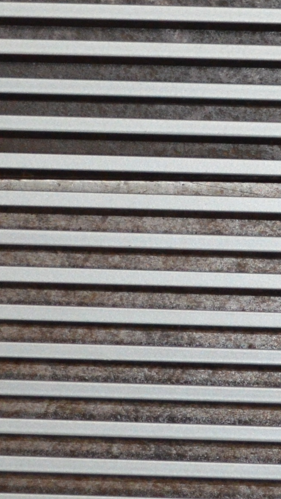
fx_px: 2796
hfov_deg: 5.7
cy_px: 194
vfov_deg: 10.2
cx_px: 288
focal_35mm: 211
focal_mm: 32
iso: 1600
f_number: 4.8
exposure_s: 1/60
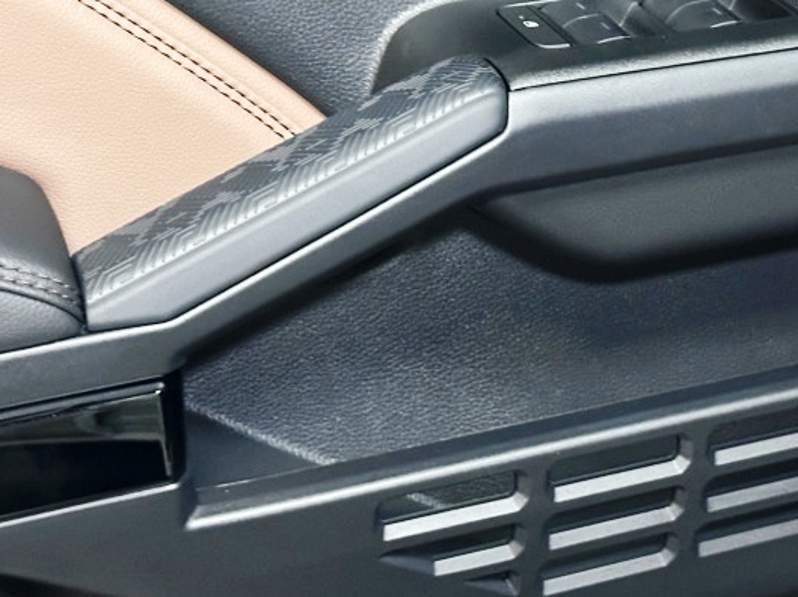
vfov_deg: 15.7
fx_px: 2142
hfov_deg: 21.0
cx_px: 537
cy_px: 81
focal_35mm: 93
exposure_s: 1/30
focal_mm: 6.86
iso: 640
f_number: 1.78
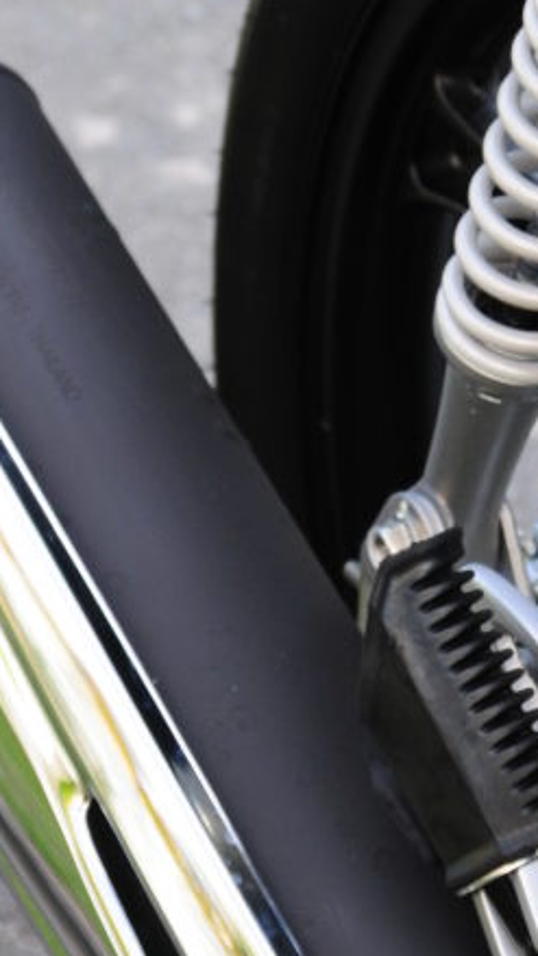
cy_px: 388
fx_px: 7429
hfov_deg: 4.1
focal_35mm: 293
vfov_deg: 7.4
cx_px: 335
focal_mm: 80
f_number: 7.1
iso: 400
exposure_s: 1/160
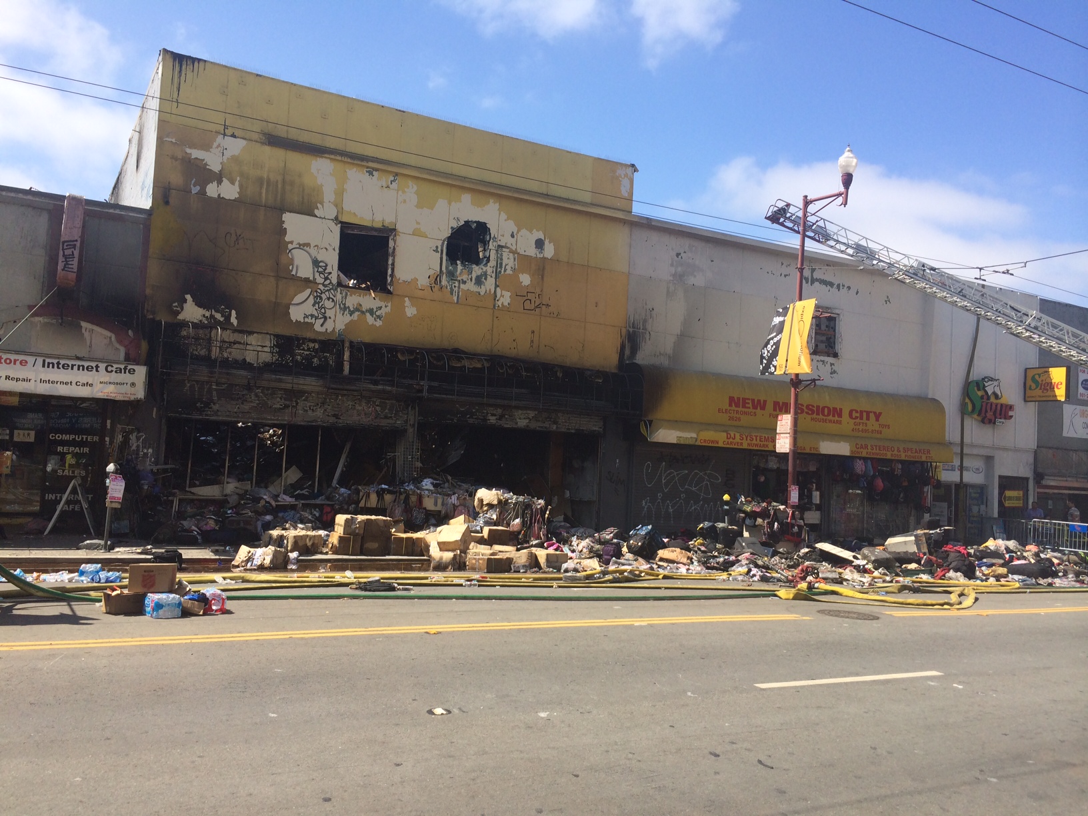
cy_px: 408
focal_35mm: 30
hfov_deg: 60.0
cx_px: 544
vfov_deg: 46.8
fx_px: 943
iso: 40
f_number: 2.2
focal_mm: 4.12
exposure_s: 1/1642
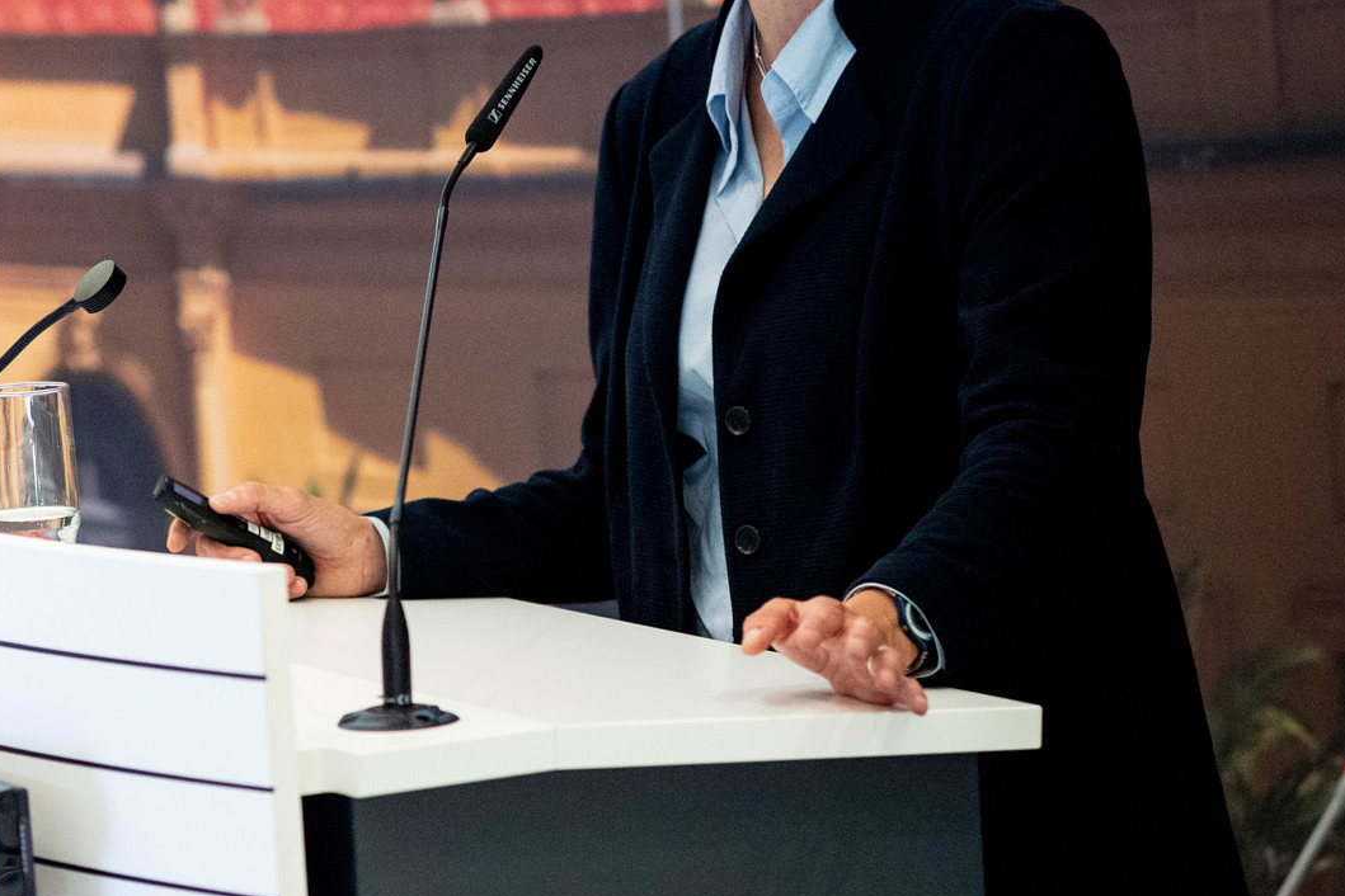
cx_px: 348
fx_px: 6351
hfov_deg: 12.1
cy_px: 398
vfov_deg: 8.1
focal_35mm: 170
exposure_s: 1/125
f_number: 2.5
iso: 3200
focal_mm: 90
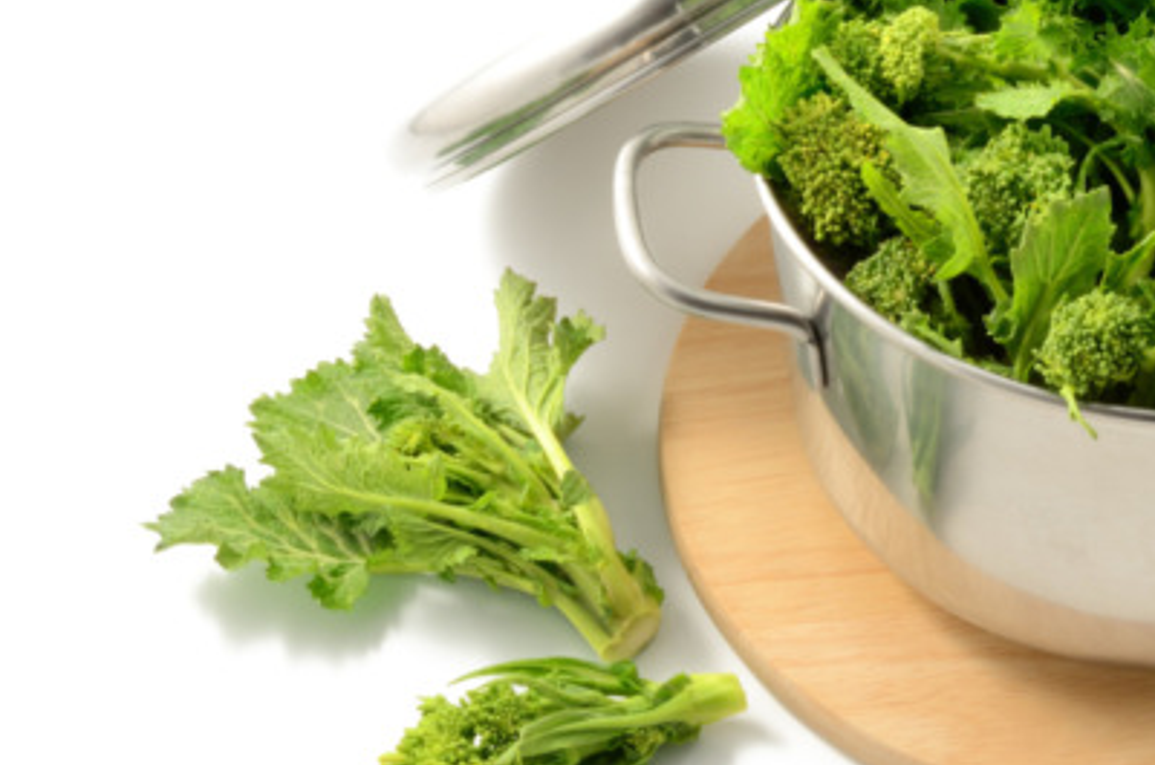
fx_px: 2205
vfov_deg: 19.7
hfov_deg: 28.5
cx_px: 970
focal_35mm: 69
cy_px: 336
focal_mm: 27
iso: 100
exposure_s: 3
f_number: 25
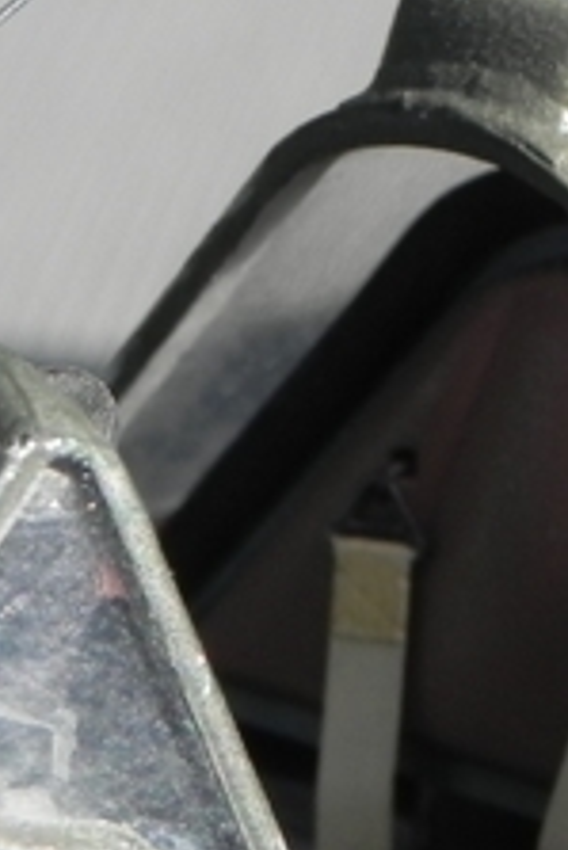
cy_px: 393
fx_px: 6616
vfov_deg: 7.4
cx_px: 477
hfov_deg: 4.9
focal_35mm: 280
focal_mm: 13.4
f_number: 6.3
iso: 160
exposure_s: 1/310
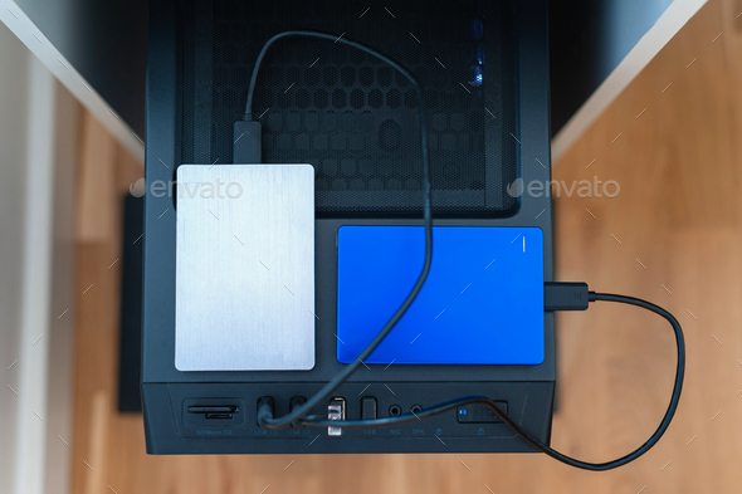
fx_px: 1030
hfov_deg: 39.6
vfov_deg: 27.0
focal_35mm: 50
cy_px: 247
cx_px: 371
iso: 400
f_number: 2.8
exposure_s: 1/40
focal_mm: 50
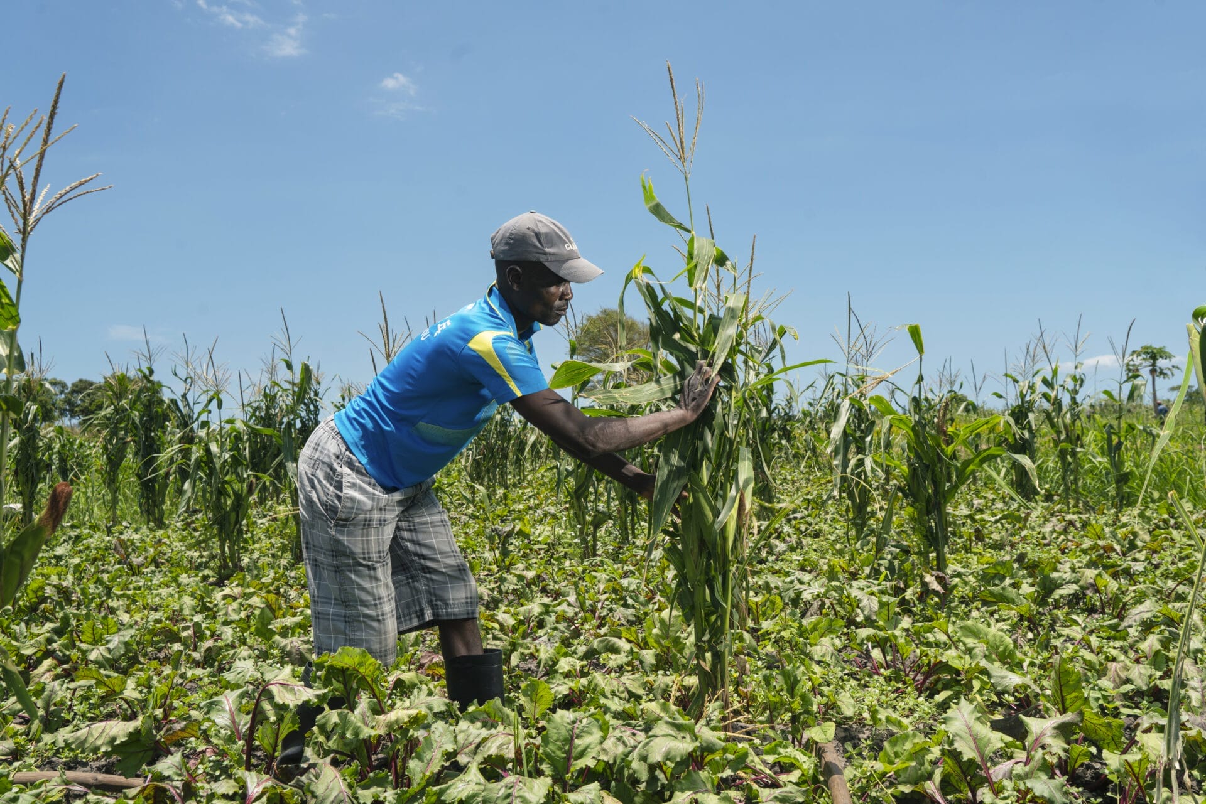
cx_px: 603
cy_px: 402
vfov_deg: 40.0
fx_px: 1106
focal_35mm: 33
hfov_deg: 57.2
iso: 50
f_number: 8
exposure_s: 1/250
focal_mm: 33
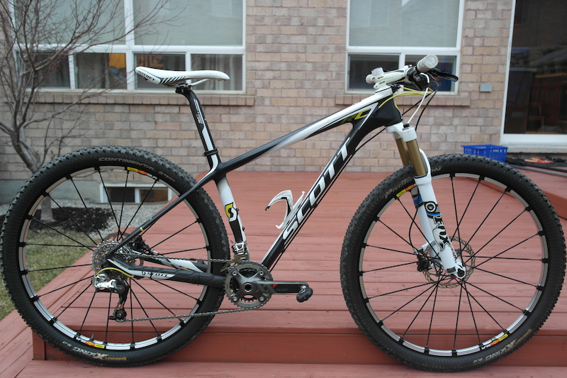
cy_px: 189
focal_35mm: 30
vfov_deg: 43.6
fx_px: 472
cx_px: 284
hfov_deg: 61.9
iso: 400
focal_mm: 20
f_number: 3.5
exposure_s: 1/50
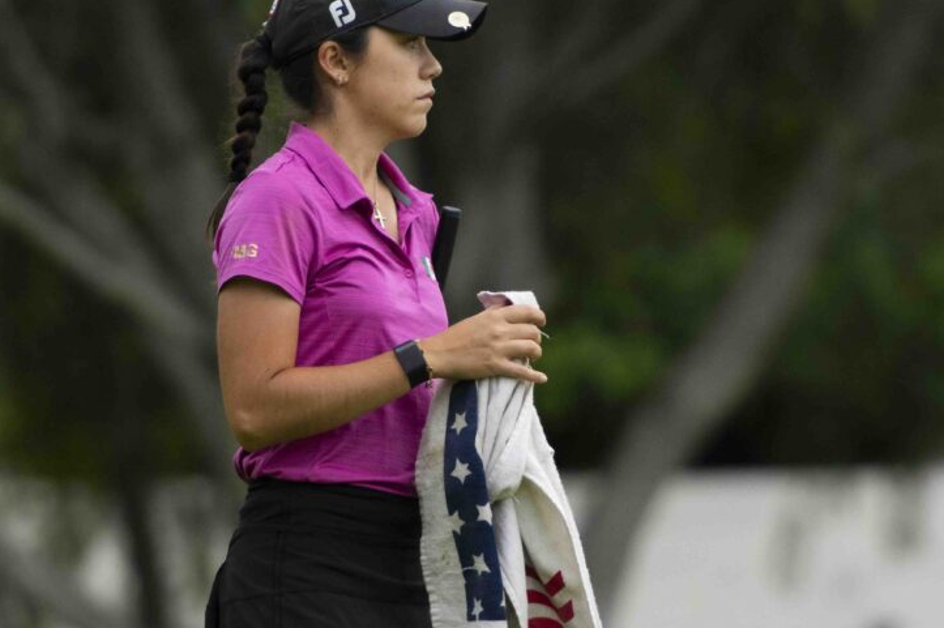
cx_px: 486
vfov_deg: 2.0
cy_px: 364
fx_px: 17818
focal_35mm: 680
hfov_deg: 3.0
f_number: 4
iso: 1000
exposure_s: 1/2000
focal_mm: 280
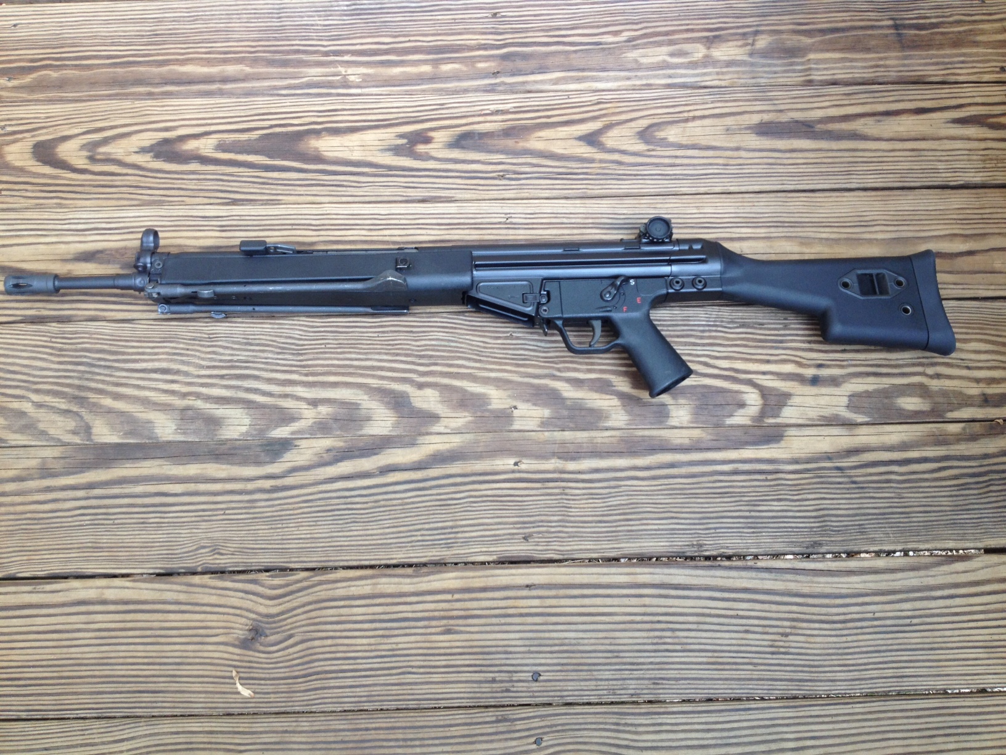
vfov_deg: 40.7
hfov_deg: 52.6
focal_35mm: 35
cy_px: 378
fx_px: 1017
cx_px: 503
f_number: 2.4
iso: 64
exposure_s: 1/120
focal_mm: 4.28
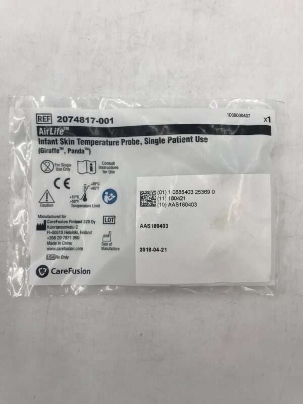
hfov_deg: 49.7
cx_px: 152
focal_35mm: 28
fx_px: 327
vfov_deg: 63.4
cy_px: 202
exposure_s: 1/231
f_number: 1.8
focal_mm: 3.99
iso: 20
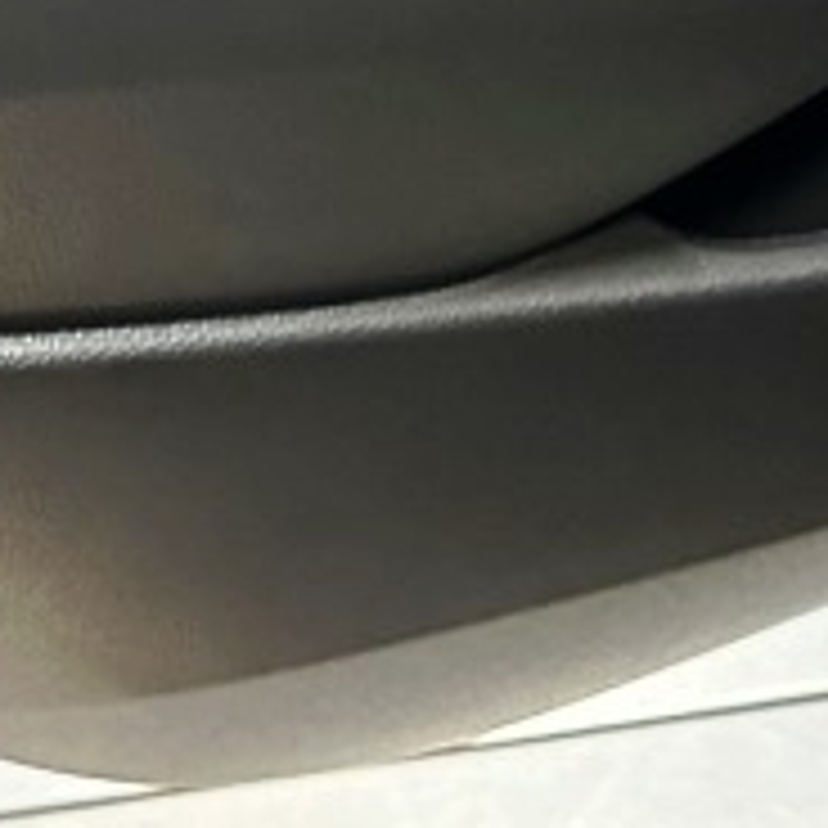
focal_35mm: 118
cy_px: -639
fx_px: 3193
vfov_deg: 13.4
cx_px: 153
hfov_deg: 14.7
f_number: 1.78
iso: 1000
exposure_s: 1/40
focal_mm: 6.86
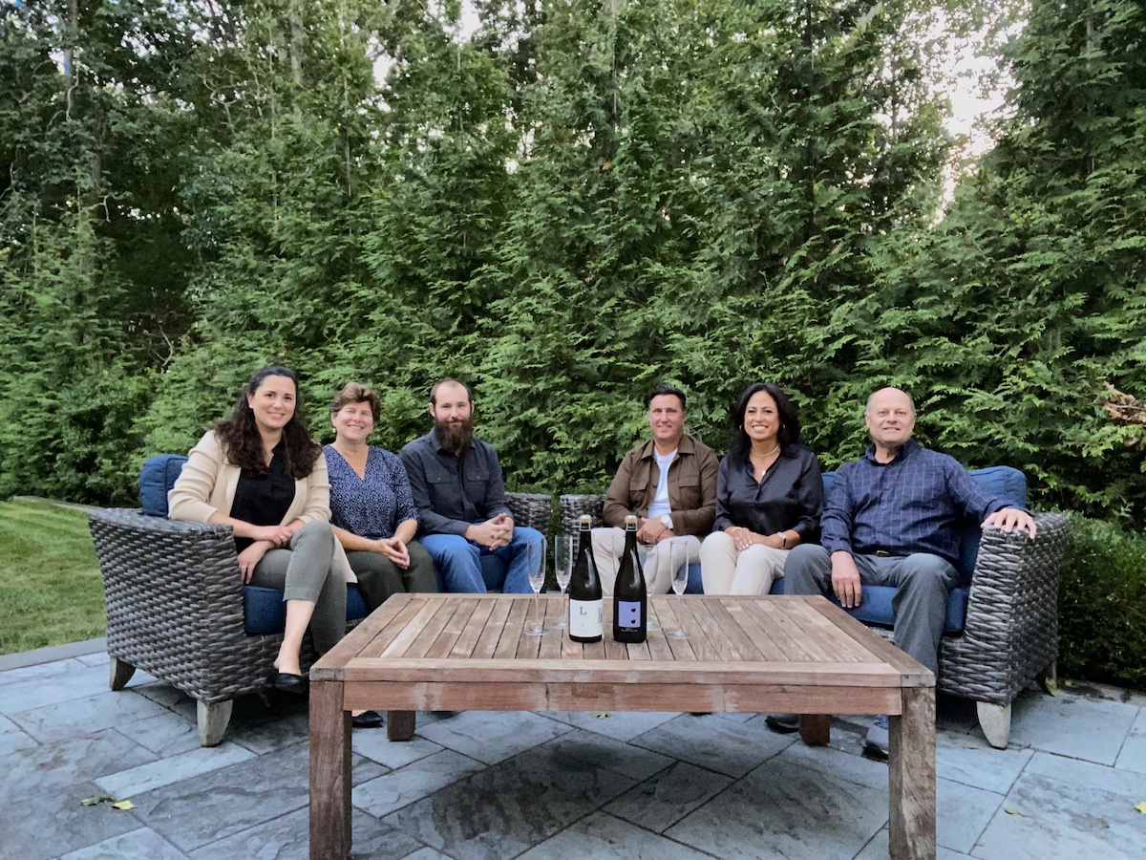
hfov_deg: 73.9
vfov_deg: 58.9
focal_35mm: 23
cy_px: 430
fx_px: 761
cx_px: 573
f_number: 2.2
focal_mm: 2.71
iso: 320
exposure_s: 1/30
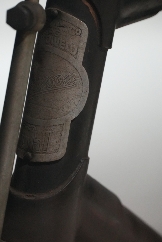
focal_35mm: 244
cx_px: 72
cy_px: 104
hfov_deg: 5.6
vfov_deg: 8.5
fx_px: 1645
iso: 6400
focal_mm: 135
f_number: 5.6
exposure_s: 1/40
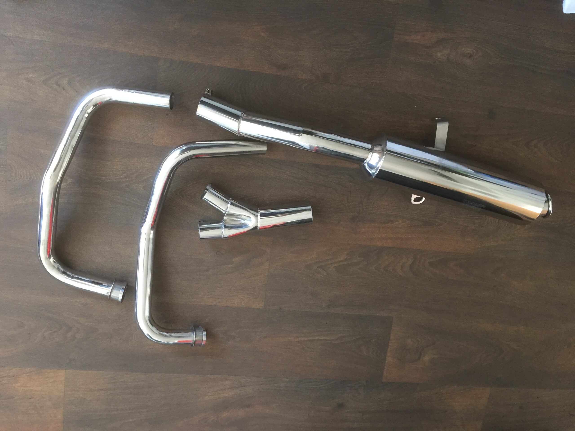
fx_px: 482
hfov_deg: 61.7
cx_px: 288
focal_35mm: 29
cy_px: 216
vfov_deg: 48.2
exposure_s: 1/33
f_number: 2.2
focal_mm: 4.15
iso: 160
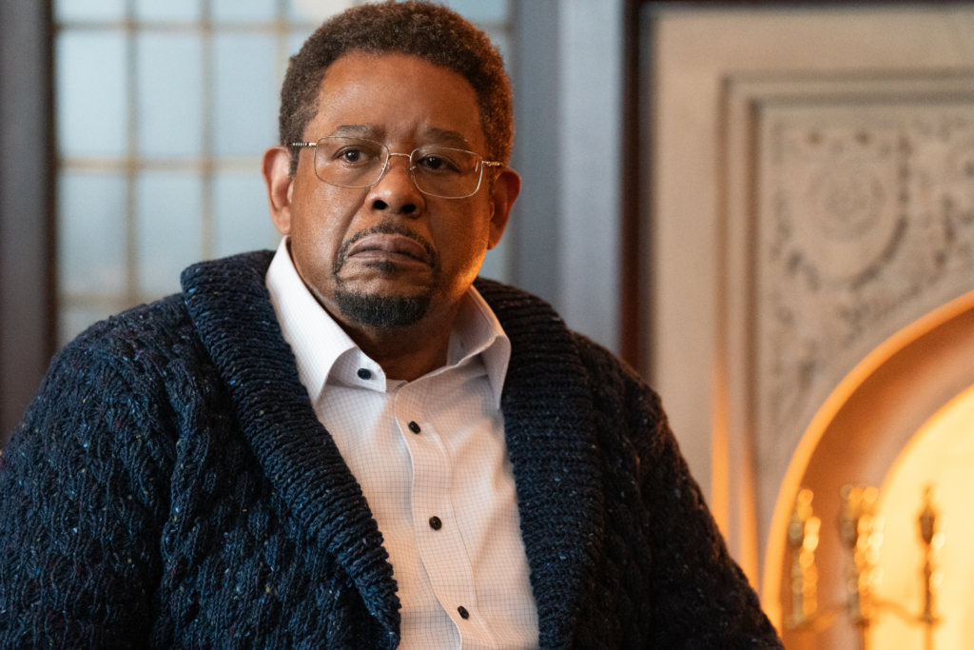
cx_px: 487
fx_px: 5412
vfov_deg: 6.9
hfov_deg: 10.3
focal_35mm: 200
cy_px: 325
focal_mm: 200
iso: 8000
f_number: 4
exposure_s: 1/100
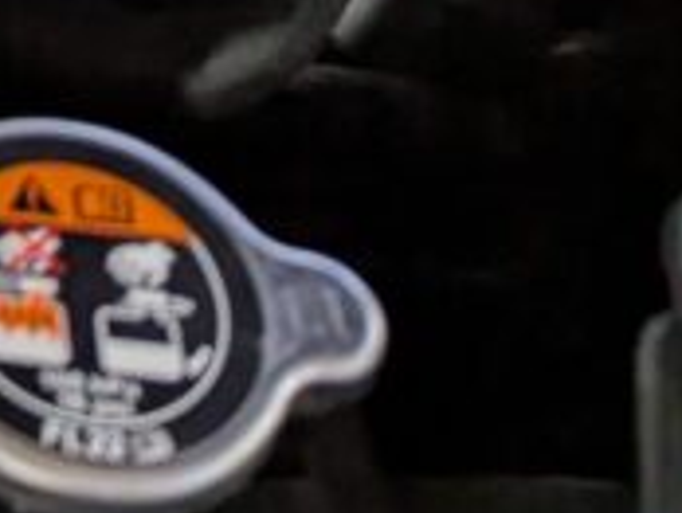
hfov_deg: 16.6
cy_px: -411
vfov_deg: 14.0
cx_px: -615
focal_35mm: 94
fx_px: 1855
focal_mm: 6.81
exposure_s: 1/60
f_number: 1.85
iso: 582
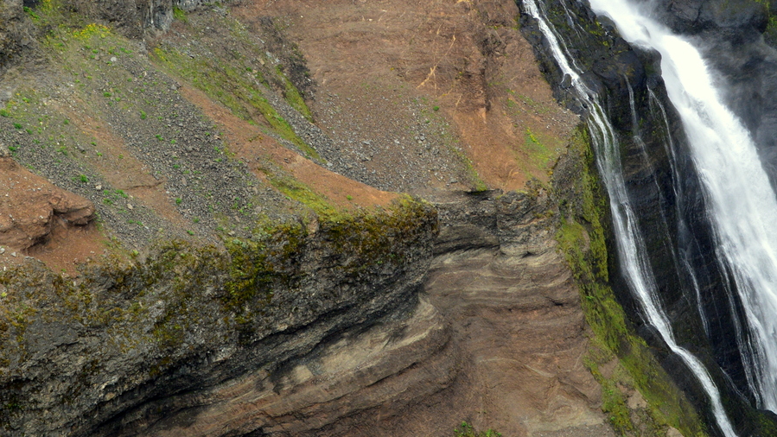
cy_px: 52
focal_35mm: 95
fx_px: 1958
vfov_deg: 12.7
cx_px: 406
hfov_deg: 22.4
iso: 400
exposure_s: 1/200
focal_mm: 34
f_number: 10
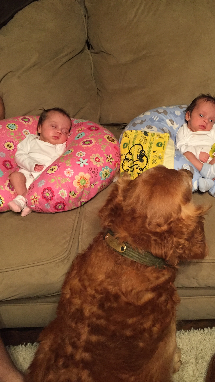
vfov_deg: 61.0
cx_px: 138
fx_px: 324
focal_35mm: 32
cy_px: 192
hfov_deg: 36.4
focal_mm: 4.15
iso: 250
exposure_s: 1/24
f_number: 2.2
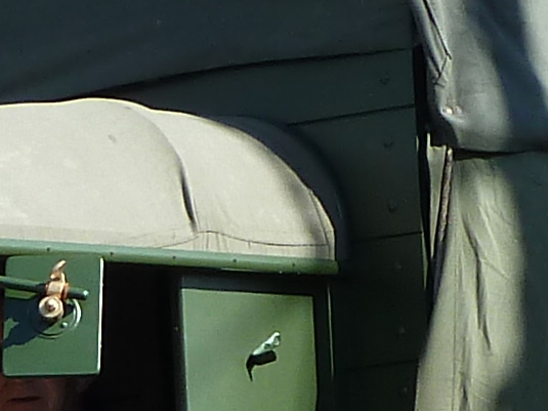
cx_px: -147
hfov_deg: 6.3
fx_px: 4970
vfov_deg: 4.6
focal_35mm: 314
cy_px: 887
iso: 80
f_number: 4
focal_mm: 6.9
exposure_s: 1/250
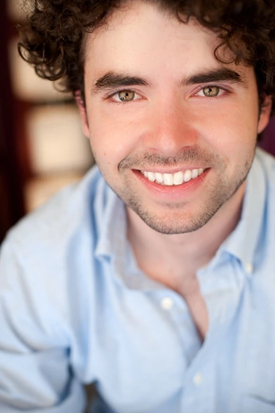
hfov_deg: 27.0
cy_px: 206
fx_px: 574
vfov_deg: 39.6
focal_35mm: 50
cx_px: 138
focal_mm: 50
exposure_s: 1/400
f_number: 3.2
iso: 320
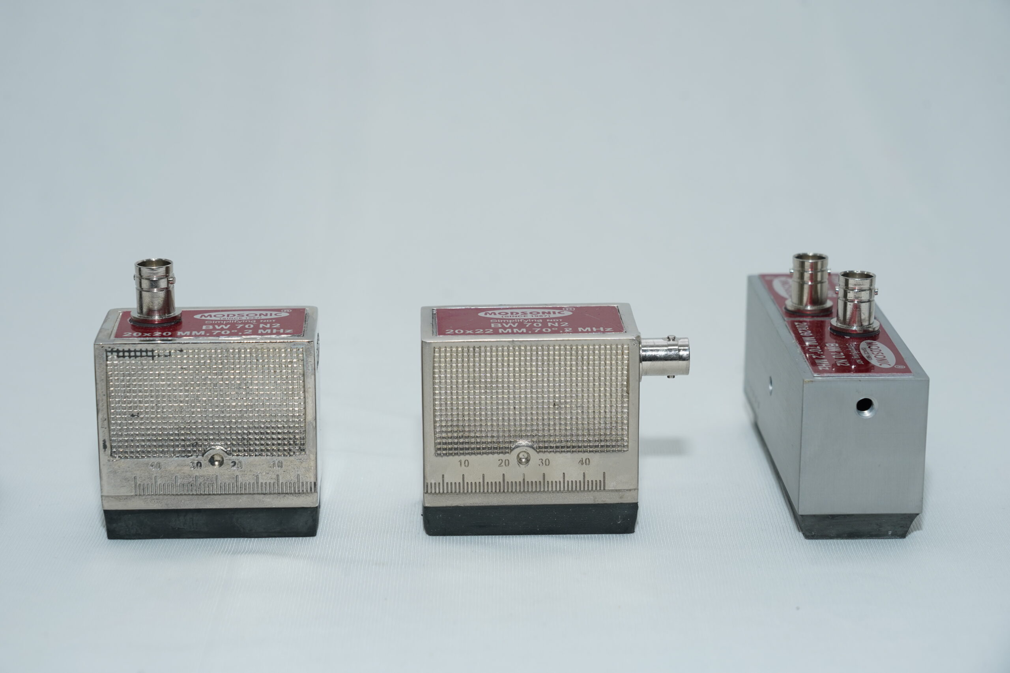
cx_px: 505
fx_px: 2301
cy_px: 336
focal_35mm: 82
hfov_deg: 24.8
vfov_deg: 16.7
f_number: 9
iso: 400
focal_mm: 82
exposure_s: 1/125
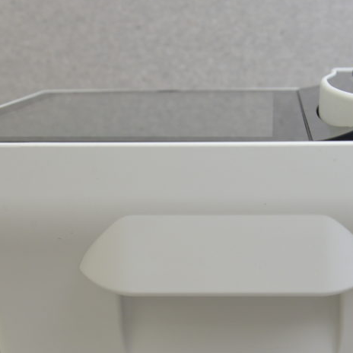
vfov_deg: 19.3
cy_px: 219
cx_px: 242
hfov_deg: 19.2
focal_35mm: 90
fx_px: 1038
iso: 1600
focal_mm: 48
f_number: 7.1
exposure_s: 1/125
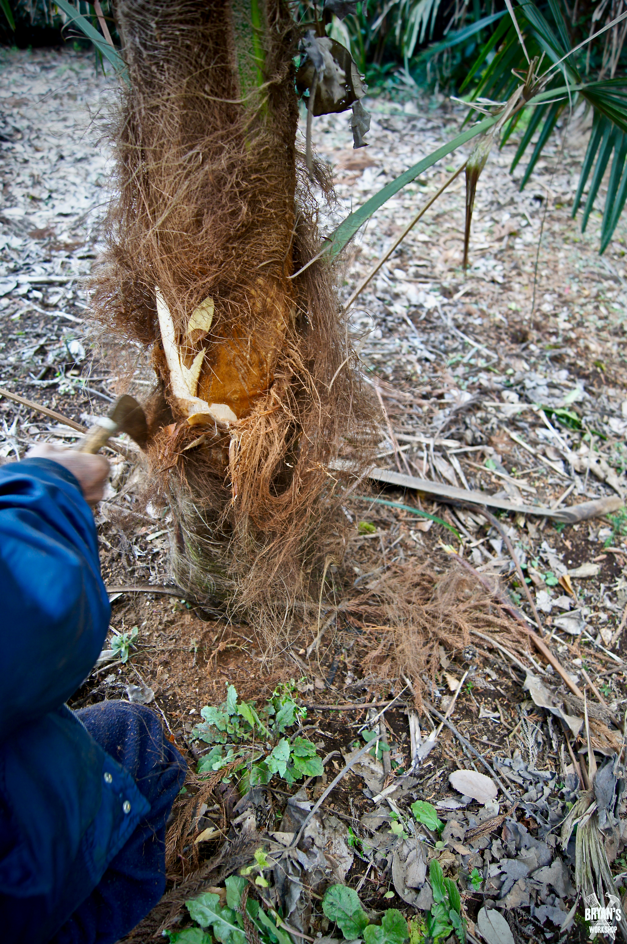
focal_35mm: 27
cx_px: 314
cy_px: 472
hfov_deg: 47.8
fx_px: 707
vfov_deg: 67.4
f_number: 3.5
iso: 200
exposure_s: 1/30
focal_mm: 18
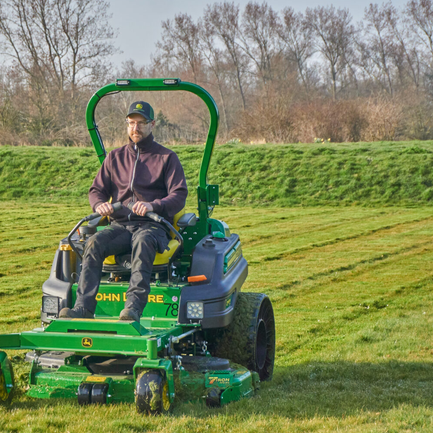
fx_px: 1810
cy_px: 203
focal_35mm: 128
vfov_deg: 13.6
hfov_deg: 13.4
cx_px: -6
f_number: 5.6
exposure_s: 1/2000
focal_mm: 49
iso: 1000
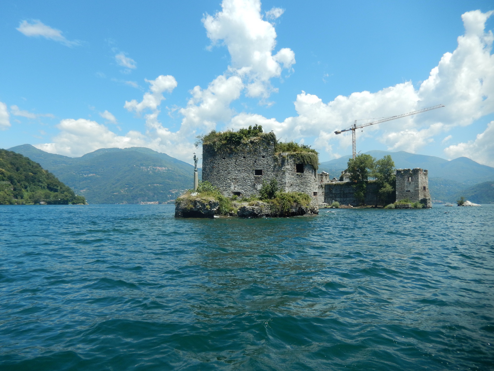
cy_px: 186
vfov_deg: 54.9
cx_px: 247
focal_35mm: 25
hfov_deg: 69.4
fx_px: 357
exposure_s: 1/1250
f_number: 3.4
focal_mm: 4.5
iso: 125
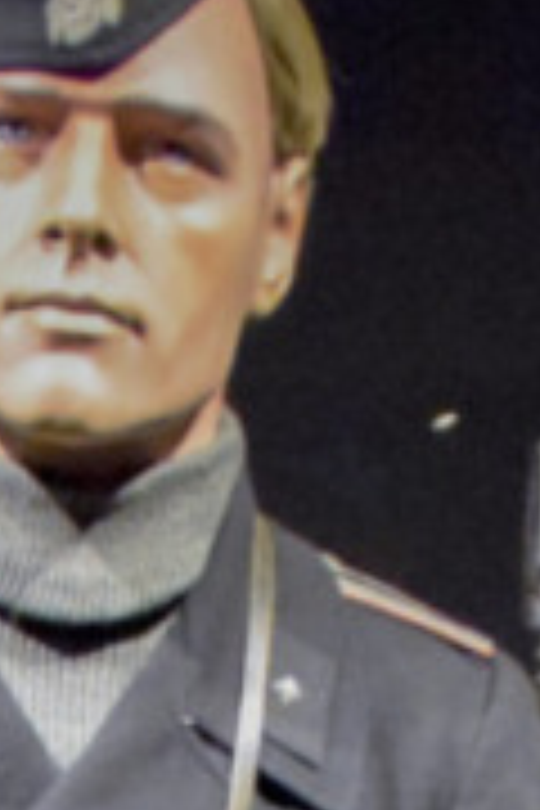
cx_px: 173
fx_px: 3465
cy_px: 1750
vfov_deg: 11.6
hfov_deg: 8.9
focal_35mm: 154
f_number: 3.5
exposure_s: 1/160
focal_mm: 18
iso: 8000
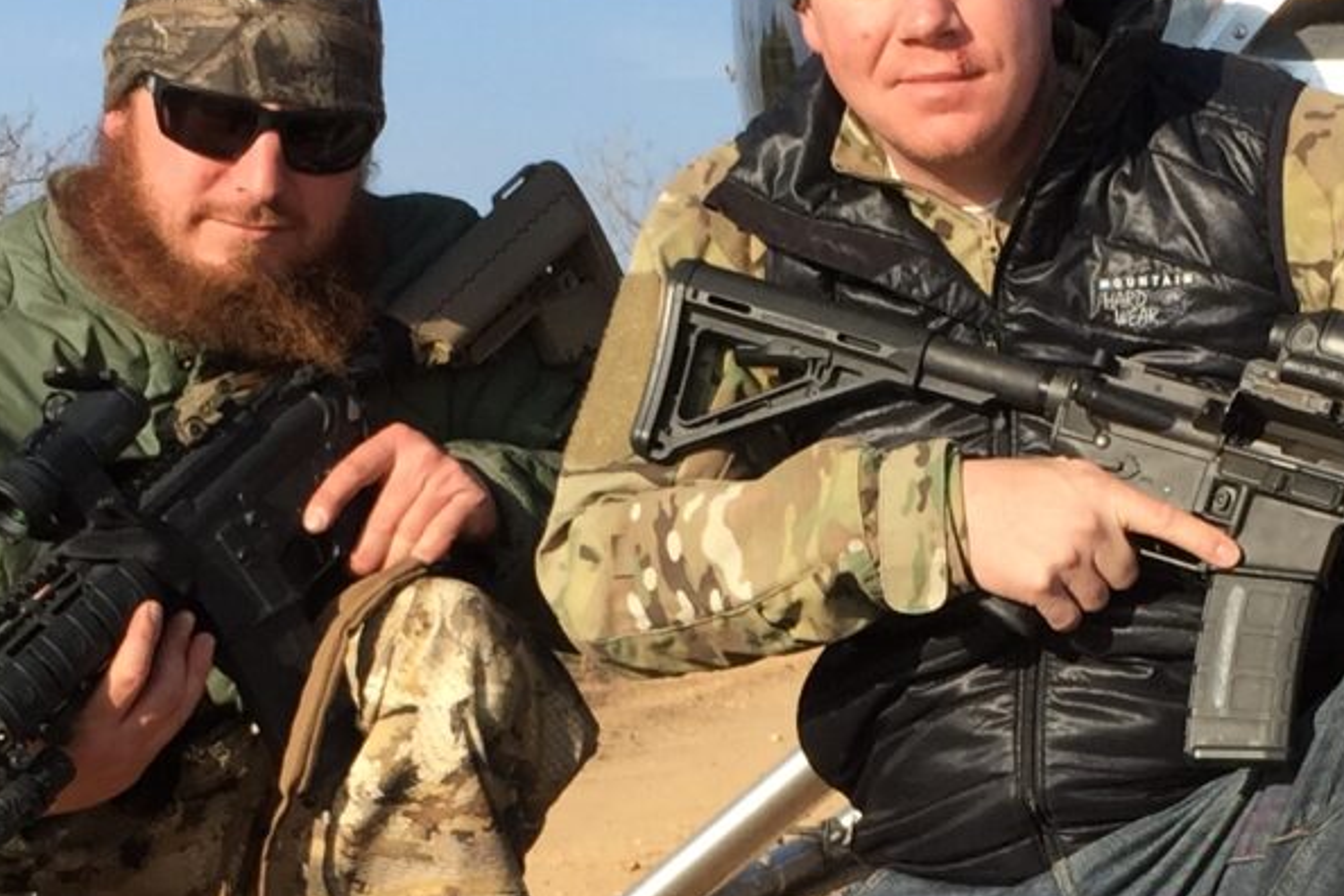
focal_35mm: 104
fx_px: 3882
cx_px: 894
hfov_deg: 19.6
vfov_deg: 12.8
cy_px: 1088
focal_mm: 4.15
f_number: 2.2
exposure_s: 1/1412
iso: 32
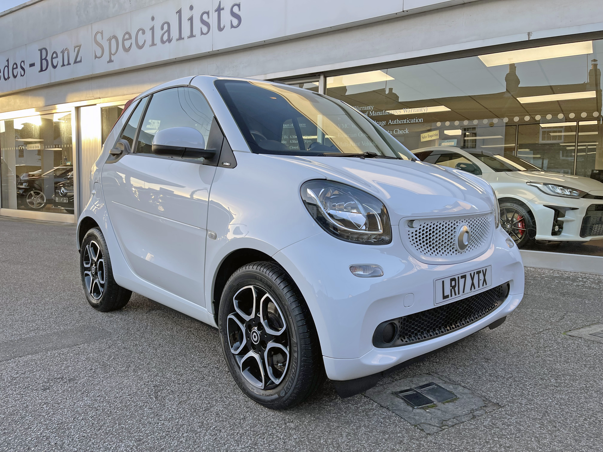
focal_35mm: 26
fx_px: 453
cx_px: 302
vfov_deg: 53.1
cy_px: 226
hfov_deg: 67.3
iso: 32
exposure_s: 1/382
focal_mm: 5.1
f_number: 1.6
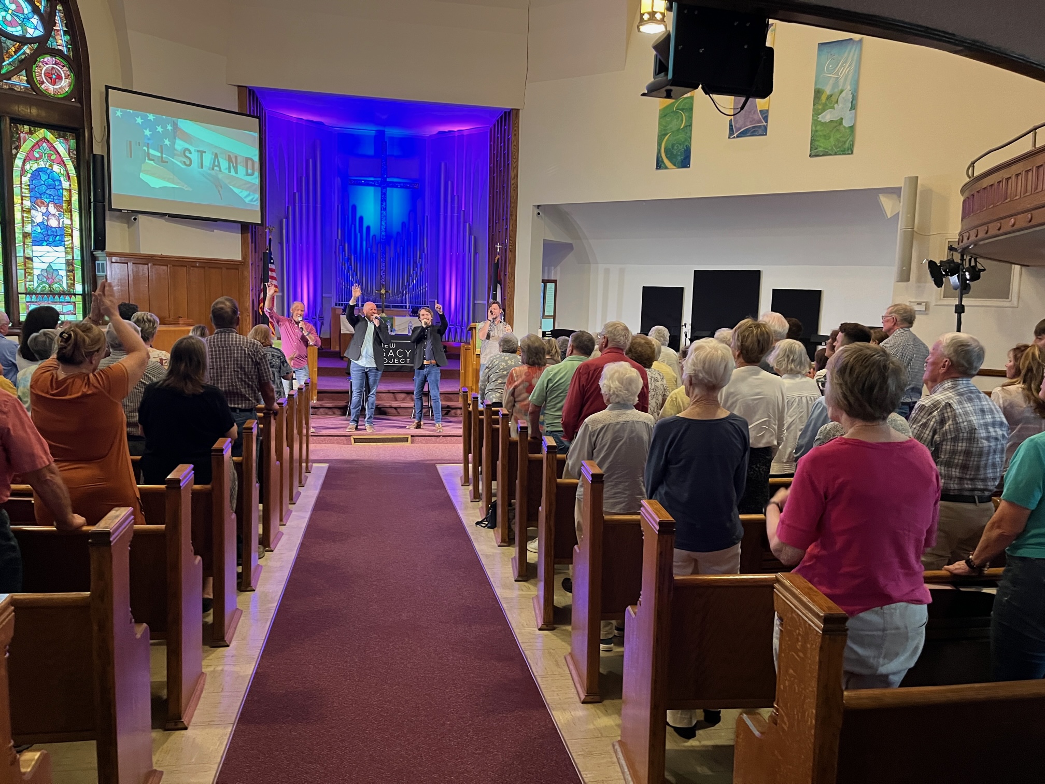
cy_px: 392
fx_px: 785
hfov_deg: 67.3
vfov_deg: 53.1
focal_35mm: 26
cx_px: 522
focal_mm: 5.1
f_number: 1.6
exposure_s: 1/40
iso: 500
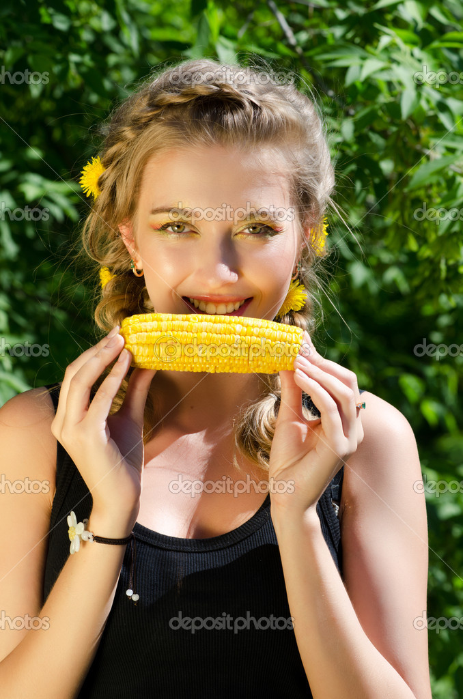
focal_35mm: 168
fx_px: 3256
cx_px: 232
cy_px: 350
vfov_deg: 12.3
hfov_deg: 8.1
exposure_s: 1/160
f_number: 8
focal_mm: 112
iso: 100
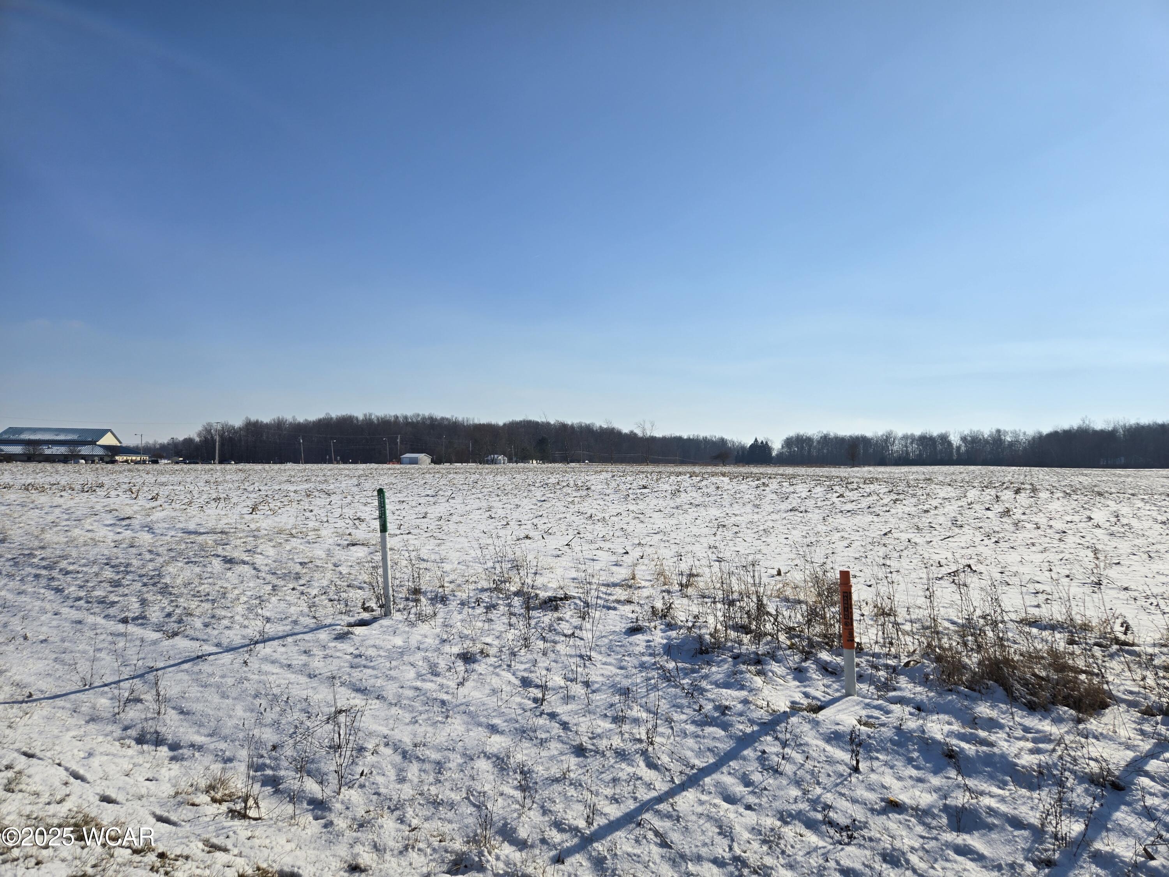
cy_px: 438
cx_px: 584
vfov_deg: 58.9
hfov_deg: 73.9
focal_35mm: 23
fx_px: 777
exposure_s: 1/4185
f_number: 1.8
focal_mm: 5.4
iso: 25
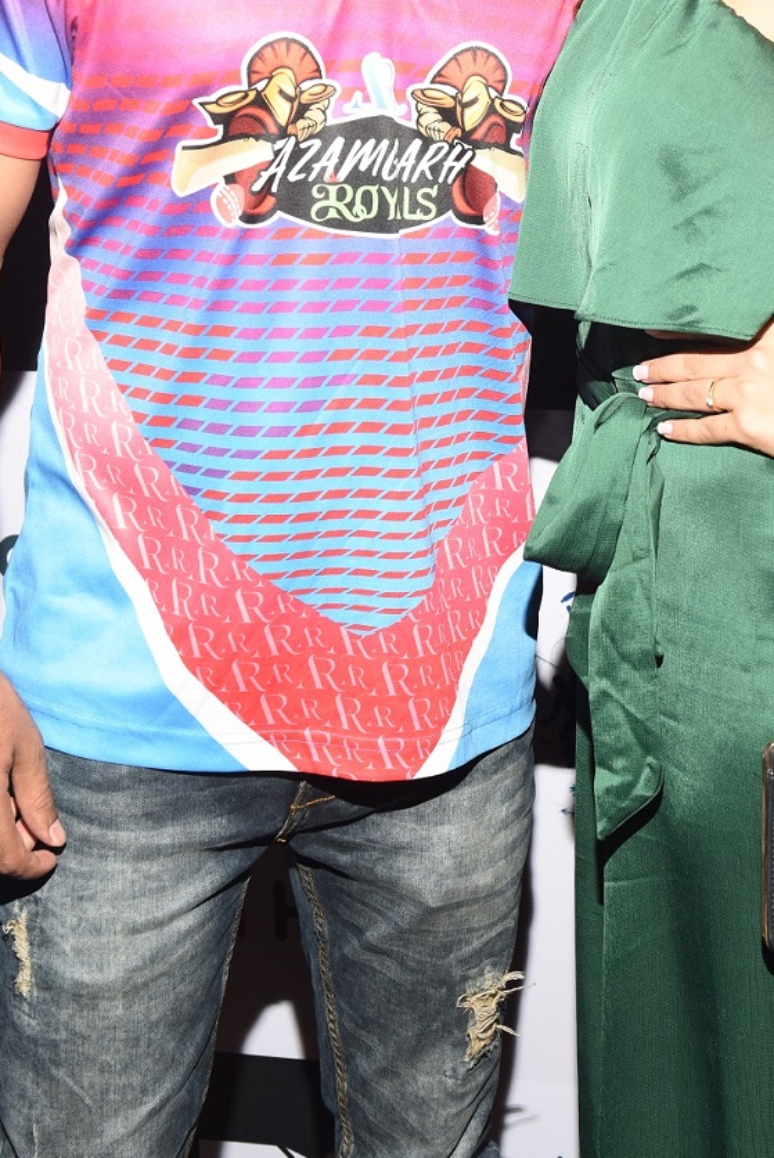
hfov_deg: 17.9
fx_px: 2448
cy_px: 229
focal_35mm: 76
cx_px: 539
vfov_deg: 26.1
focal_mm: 36
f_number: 5.6
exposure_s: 1/160
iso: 800
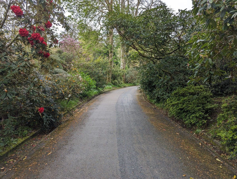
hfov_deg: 71.5
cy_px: 90
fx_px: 165
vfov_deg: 56.9
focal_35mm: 24
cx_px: 118
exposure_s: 1/497
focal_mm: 6.81
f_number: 1.85
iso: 51
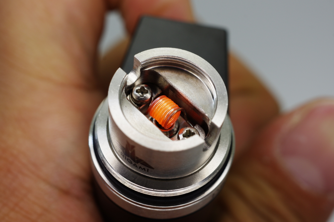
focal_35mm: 52
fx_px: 482
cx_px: 167
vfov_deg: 25.9
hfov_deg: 38.2
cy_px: 111
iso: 200
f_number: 8
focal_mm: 35
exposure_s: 1/80
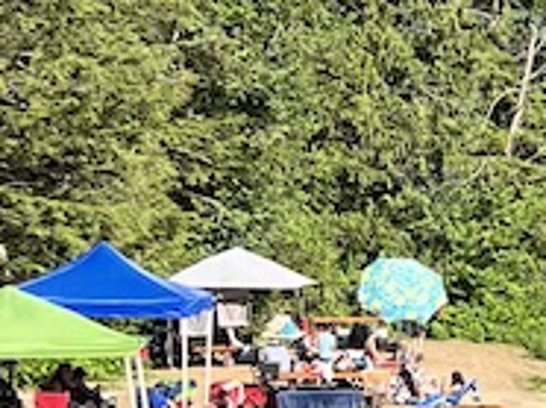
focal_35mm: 179
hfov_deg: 10.2
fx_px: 2820
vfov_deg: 8.3
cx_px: 1077
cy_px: 153
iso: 50
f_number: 1.5
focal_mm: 5.7
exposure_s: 1/2045
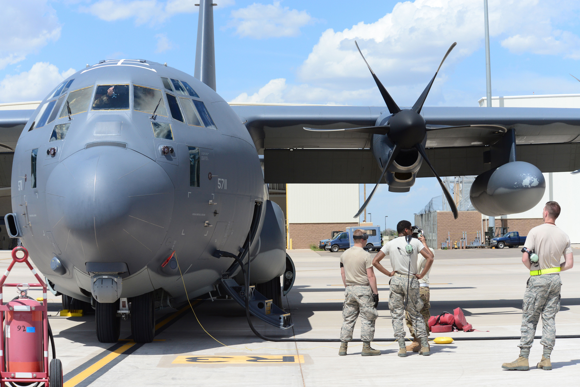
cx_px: 290
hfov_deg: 25.4
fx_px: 1289
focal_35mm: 80
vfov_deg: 17.1
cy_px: 194
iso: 640
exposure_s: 1/1250
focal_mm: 80
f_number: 9
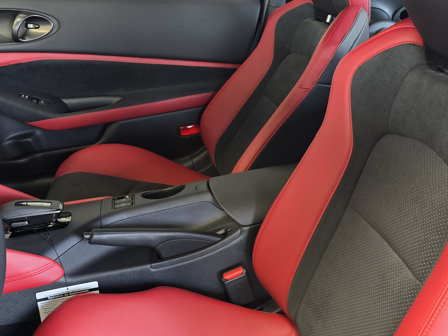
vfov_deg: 37.7
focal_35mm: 38
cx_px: 318
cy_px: 183
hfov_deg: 47.7
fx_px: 492
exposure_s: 1/32.5
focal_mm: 6.3
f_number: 1.7
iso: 250
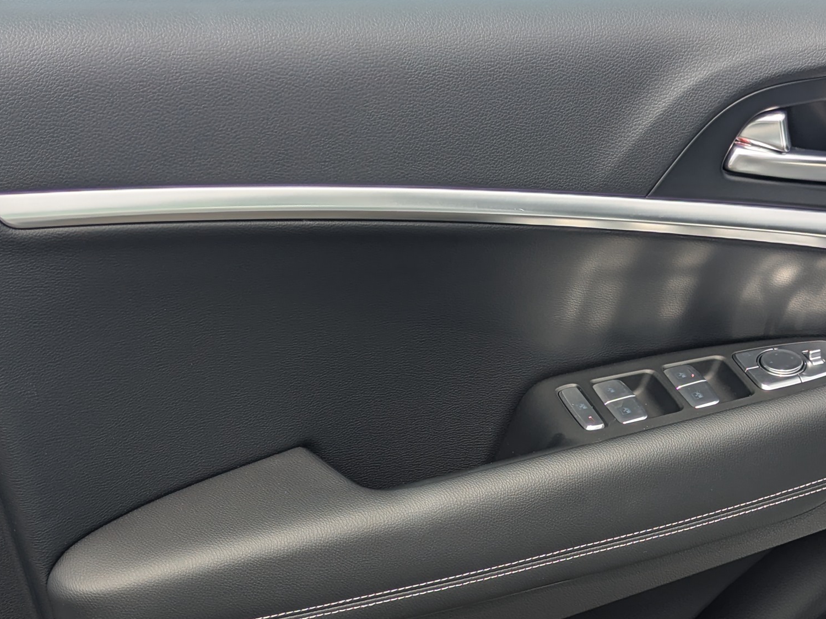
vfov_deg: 17.8
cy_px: 497
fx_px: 1957
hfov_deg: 23.7
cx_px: 549
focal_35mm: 82
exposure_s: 1/1287
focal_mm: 6.81
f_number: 1.85
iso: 43
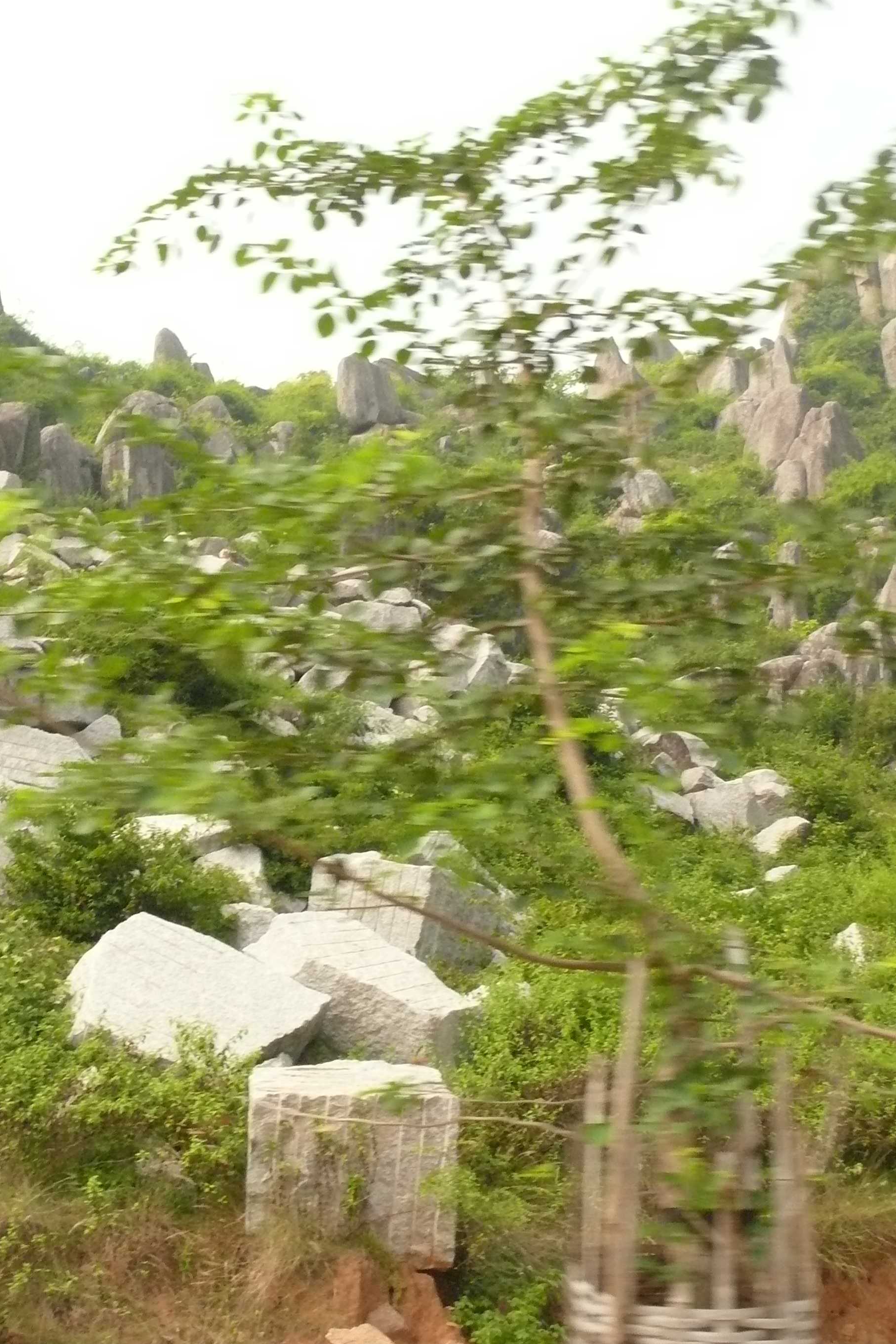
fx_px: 1829
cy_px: 670
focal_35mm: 49
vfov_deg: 40.3
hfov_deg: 26.5
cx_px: 70
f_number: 8
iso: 400
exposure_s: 1/400
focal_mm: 7.4
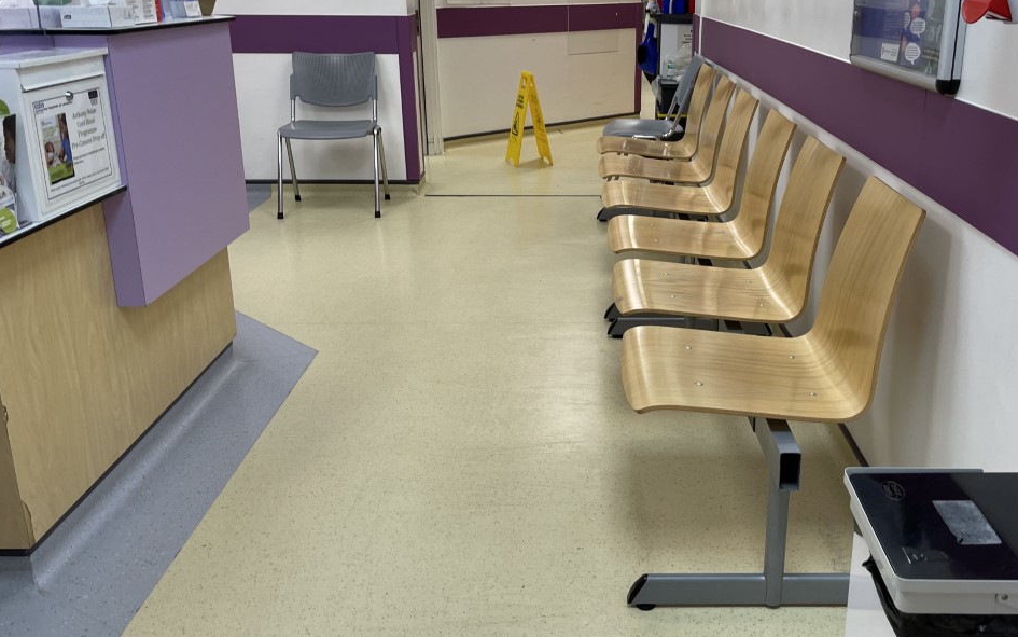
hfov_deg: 55.1
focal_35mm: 35
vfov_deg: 36.2
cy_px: 274
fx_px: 971
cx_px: 589
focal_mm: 5.1
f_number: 1.6
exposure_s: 1/100
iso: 100
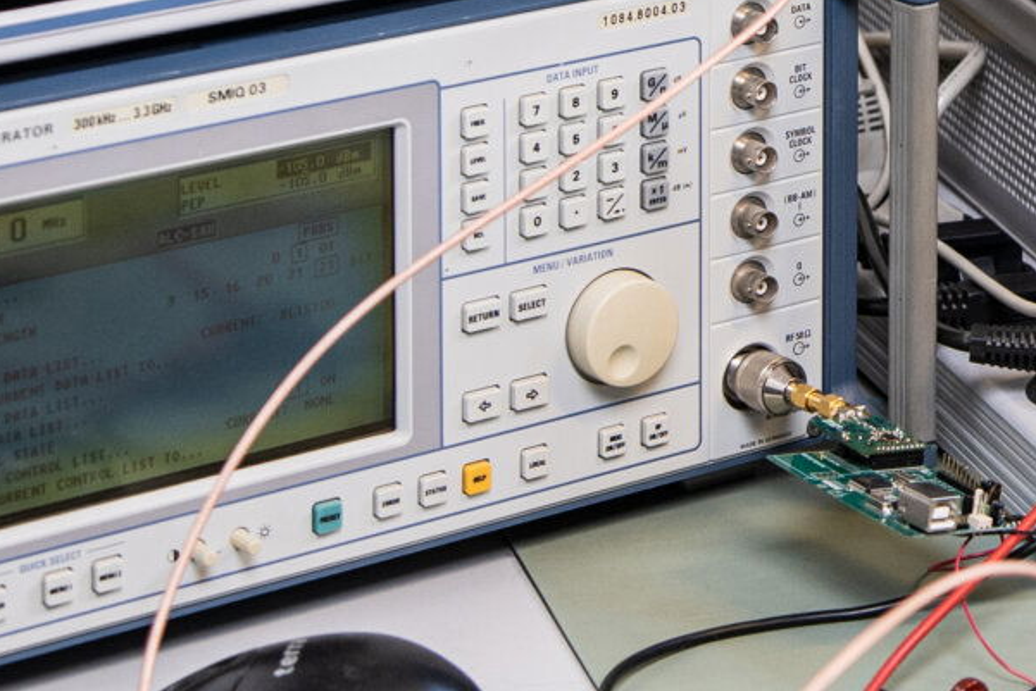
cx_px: 1396
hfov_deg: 13.2
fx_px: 4289
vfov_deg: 9.2
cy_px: 11
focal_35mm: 149
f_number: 2.8
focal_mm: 35
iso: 640
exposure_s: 1/200
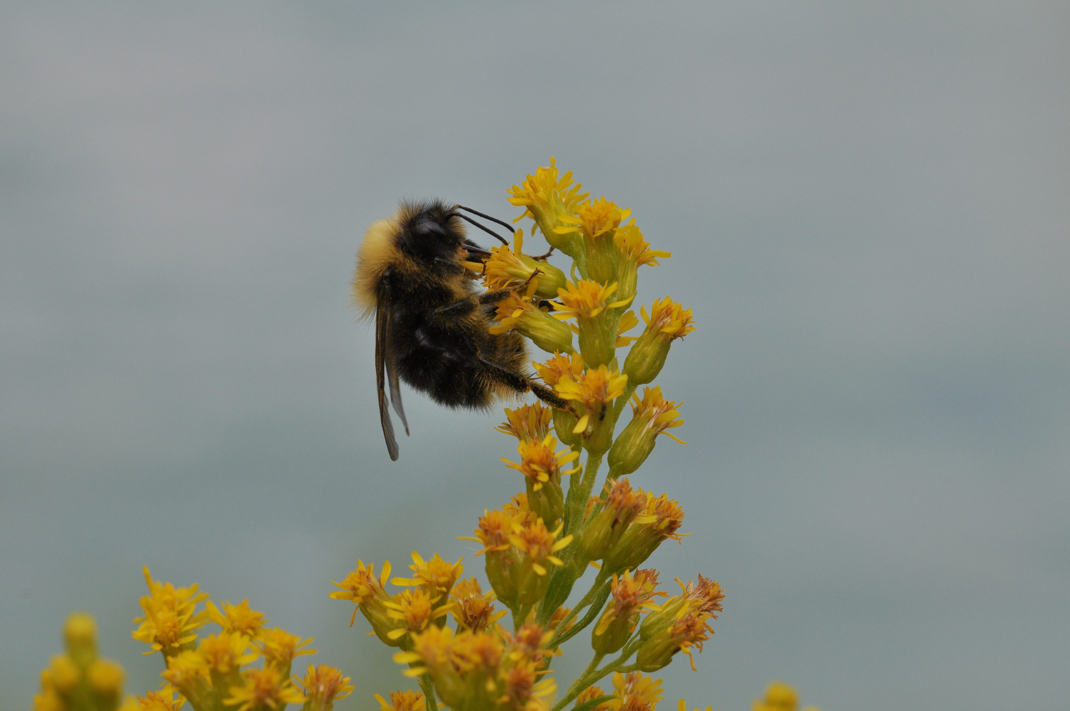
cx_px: 535
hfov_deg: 13.1
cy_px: 356
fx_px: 4676
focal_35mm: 158
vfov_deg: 8.7
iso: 320
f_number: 18
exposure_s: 1/500
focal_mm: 105
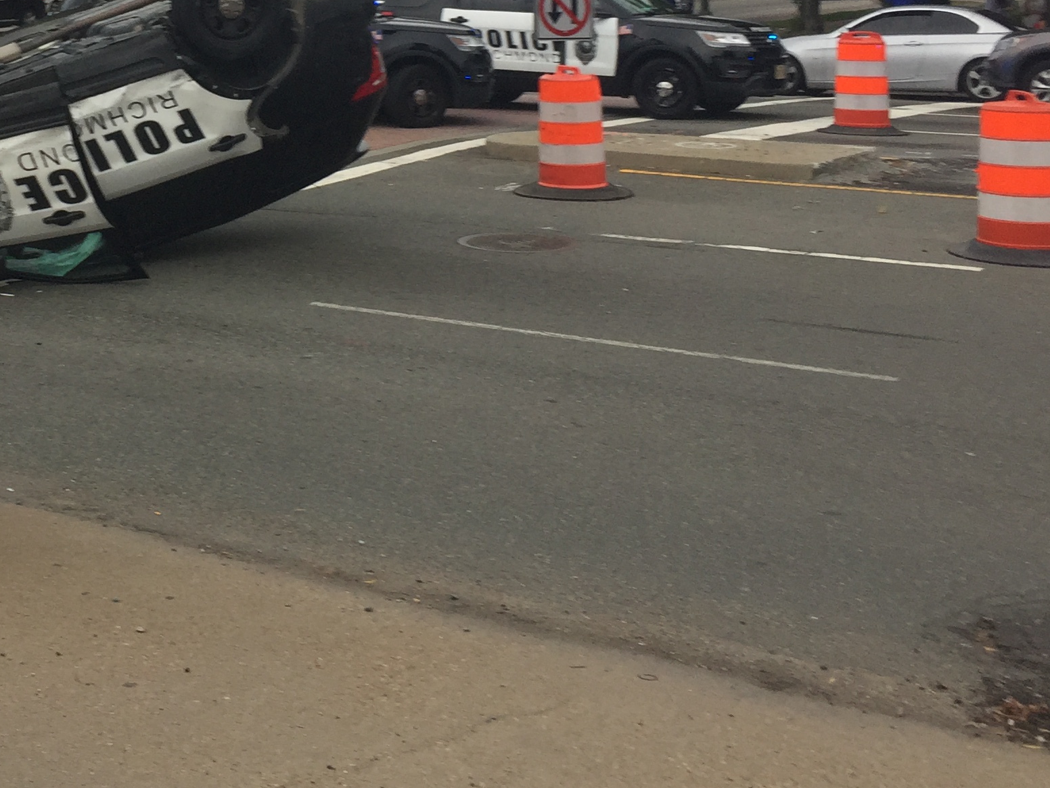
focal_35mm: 61
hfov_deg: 30.3
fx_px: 1850
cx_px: 103
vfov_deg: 23.3
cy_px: 67
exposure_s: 1/311
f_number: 2.2
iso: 32
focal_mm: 4.15
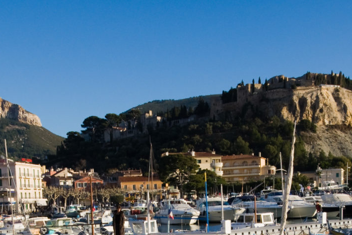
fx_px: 636
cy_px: 298
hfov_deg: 30.8
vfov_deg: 19.4
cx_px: 129
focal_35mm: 65
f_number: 9.5
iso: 200
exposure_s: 1/250
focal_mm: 16
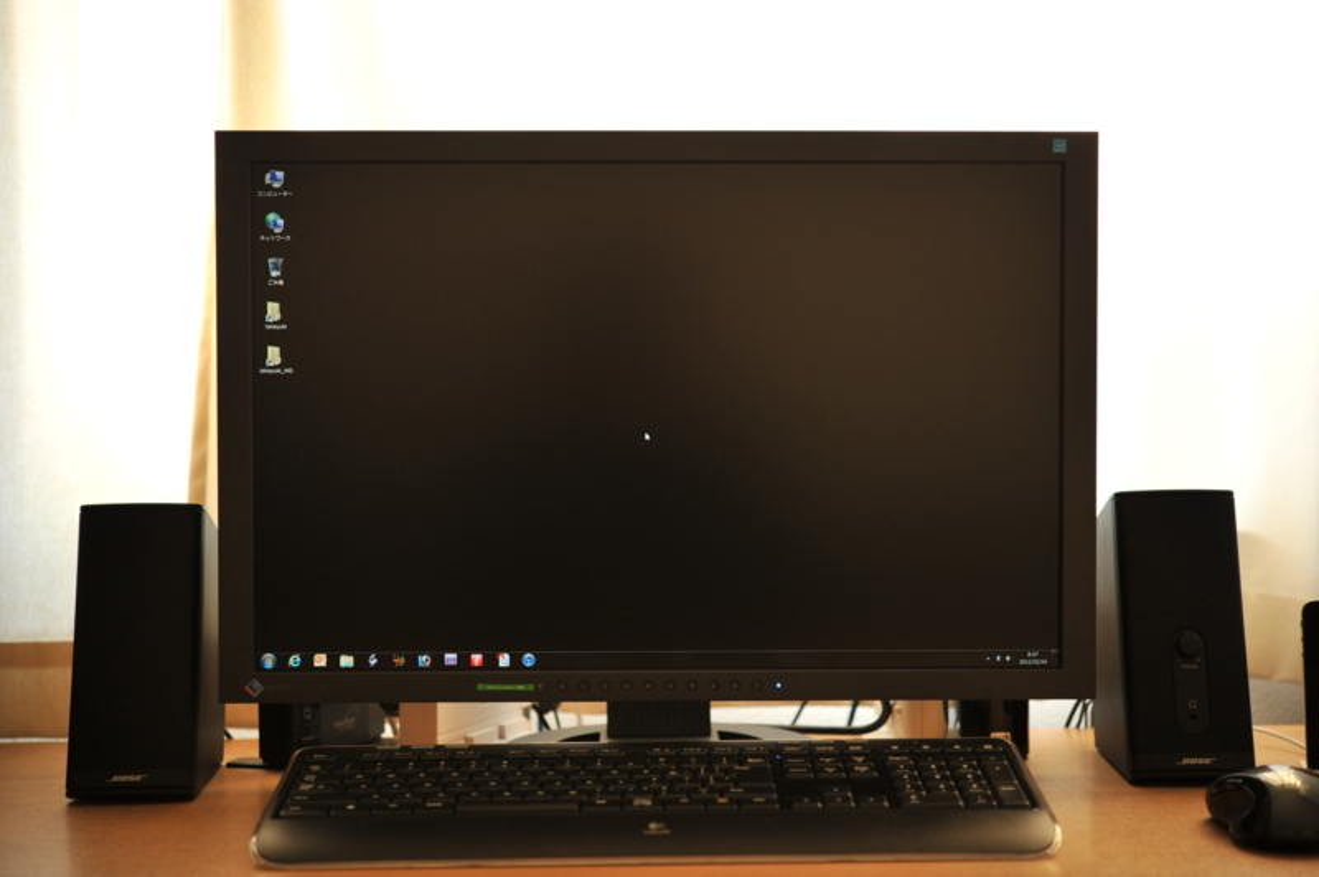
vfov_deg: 22.6
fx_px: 2196
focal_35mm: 60
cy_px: 438
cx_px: 660
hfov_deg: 33.4
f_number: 2.8
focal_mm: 60
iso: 360
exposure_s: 1/60
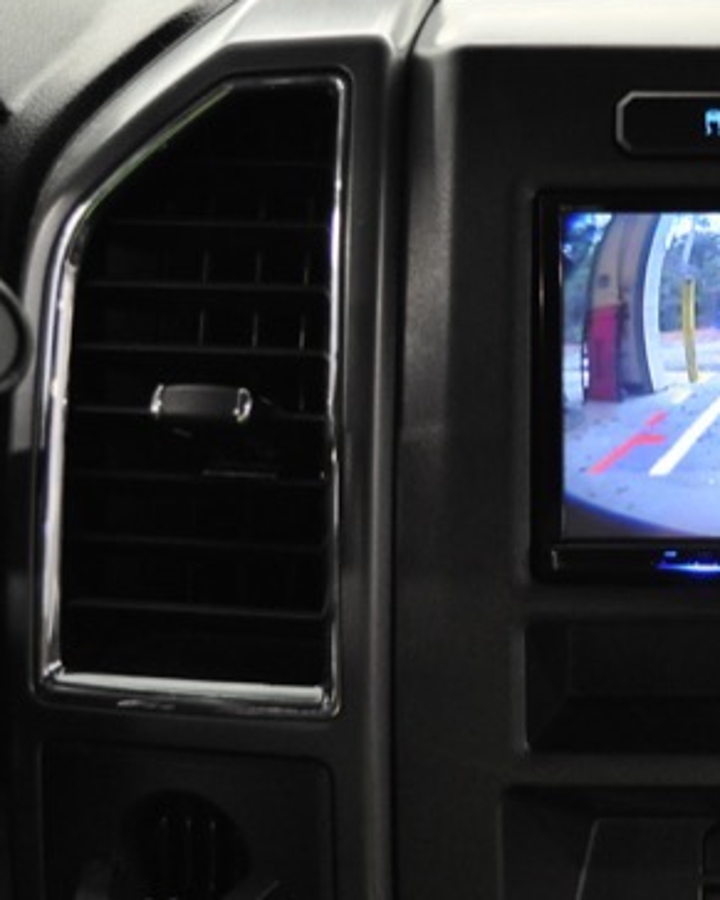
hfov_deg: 20.8
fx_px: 1812
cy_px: 389
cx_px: 888
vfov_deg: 27.9
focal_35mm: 68
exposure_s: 1/25
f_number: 4
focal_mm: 22
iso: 1600
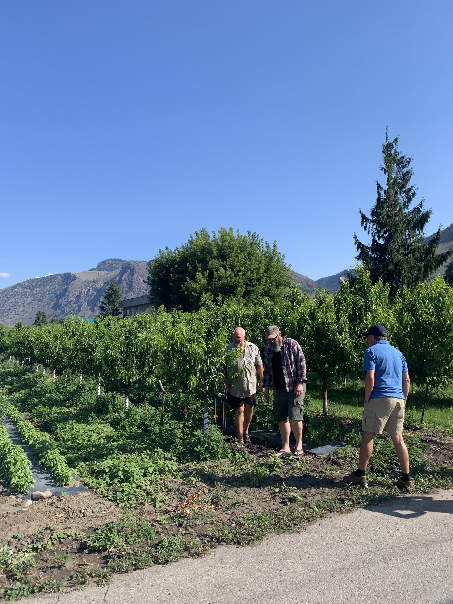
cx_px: 226
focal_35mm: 26
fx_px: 454
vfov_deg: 67.3
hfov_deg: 53.1
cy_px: 302
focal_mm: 4.25
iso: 25
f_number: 1.8
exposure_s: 1/1513
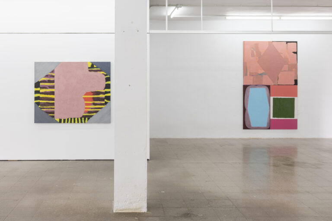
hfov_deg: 60.3
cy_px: 110
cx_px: 166
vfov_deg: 42.3
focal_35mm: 31
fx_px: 286
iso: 64
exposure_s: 1/1.25
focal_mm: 31
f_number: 16
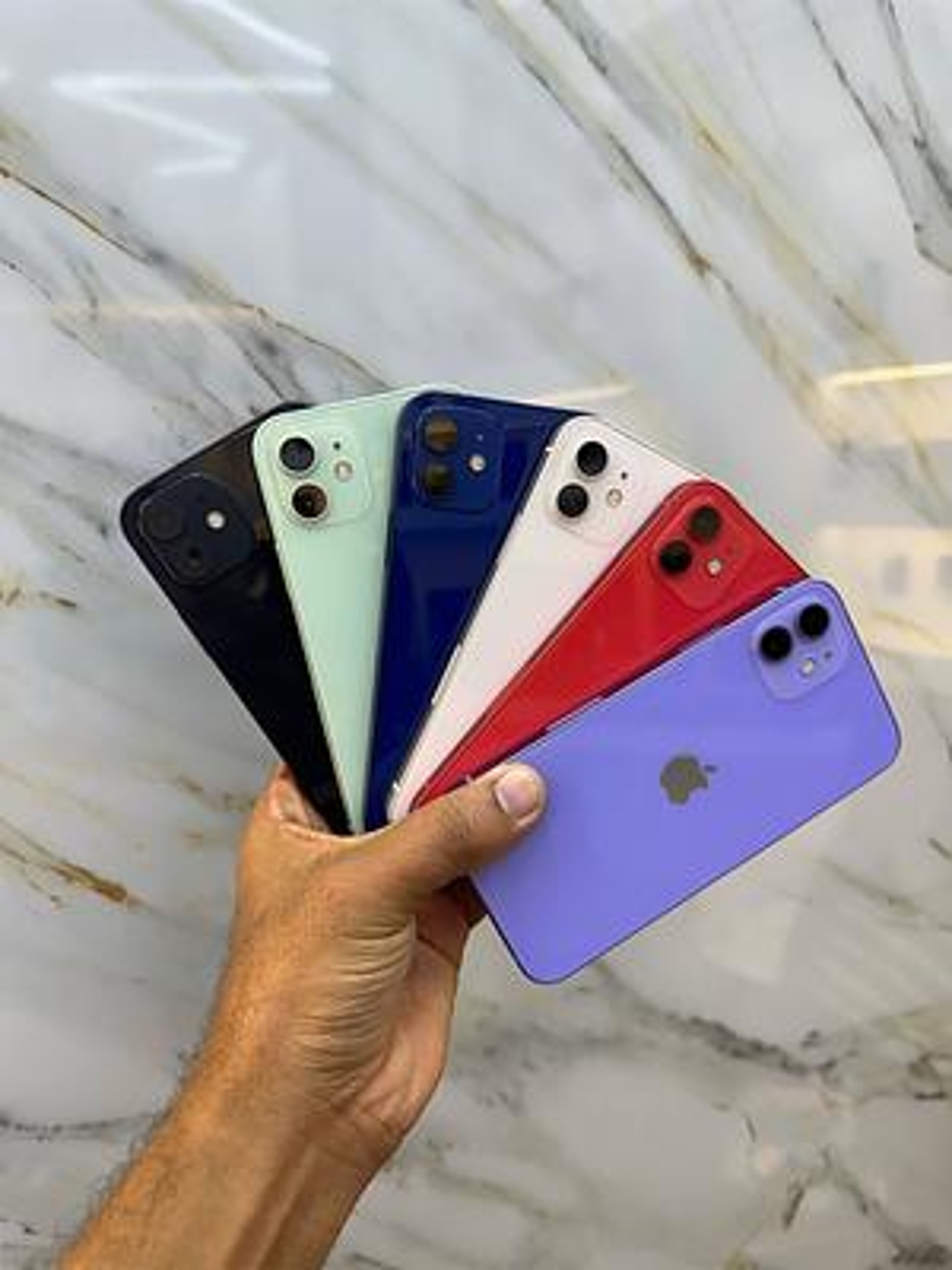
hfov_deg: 56.8
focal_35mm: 24
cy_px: 635
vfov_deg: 71.6
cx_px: 476
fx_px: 880
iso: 100
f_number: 1.78
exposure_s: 1/120
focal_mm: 6.86
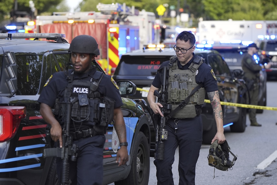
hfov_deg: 15.1
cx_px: 138
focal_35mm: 136
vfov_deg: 10.1
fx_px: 1047
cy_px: 92
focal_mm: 91
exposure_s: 1/2000
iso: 640
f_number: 2.8
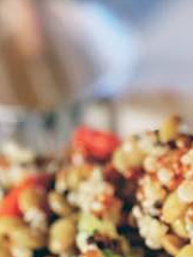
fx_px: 2537
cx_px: 287
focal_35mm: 341
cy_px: 191
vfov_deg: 5.8
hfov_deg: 4.3
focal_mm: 6
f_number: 2
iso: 125
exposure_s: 1/122
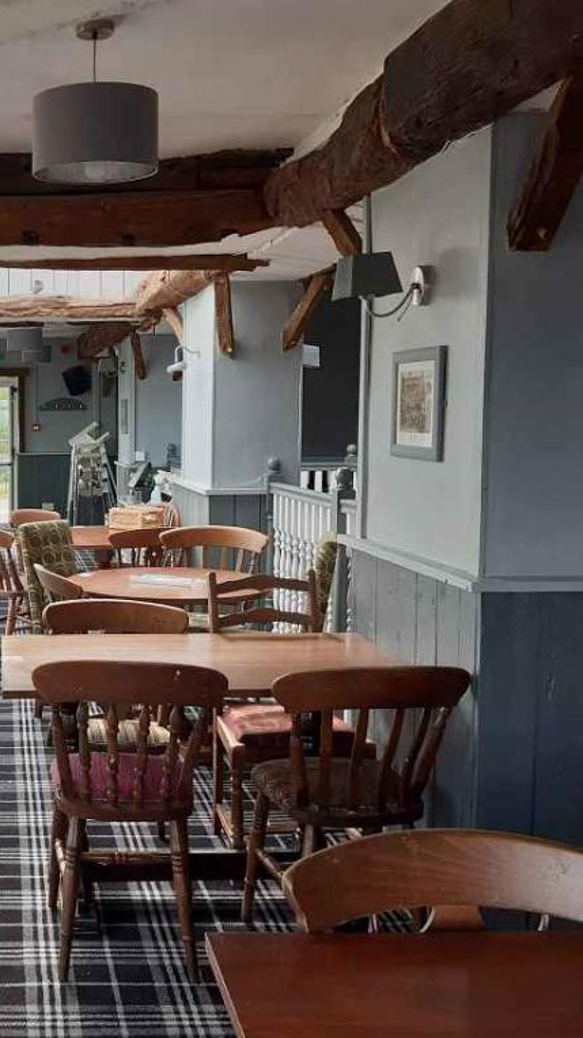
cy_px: 518
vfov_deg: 52.8
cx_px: -12
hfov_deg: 29.0
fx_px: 1045
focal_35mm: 38
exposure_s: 1/100
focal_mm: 3.92
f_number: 1.7
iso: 50
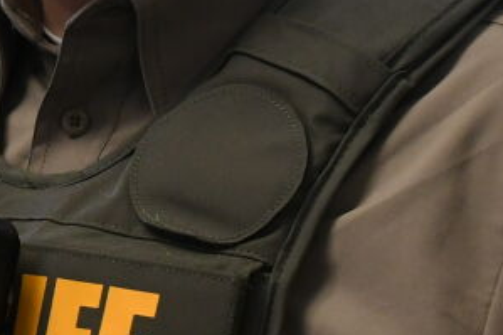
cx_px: -194
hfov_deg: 8.8
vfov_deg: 5.9
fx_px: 3212
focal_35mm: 230
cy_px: -82
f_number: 4.5
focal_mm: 26
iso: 1100
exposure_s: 1/250
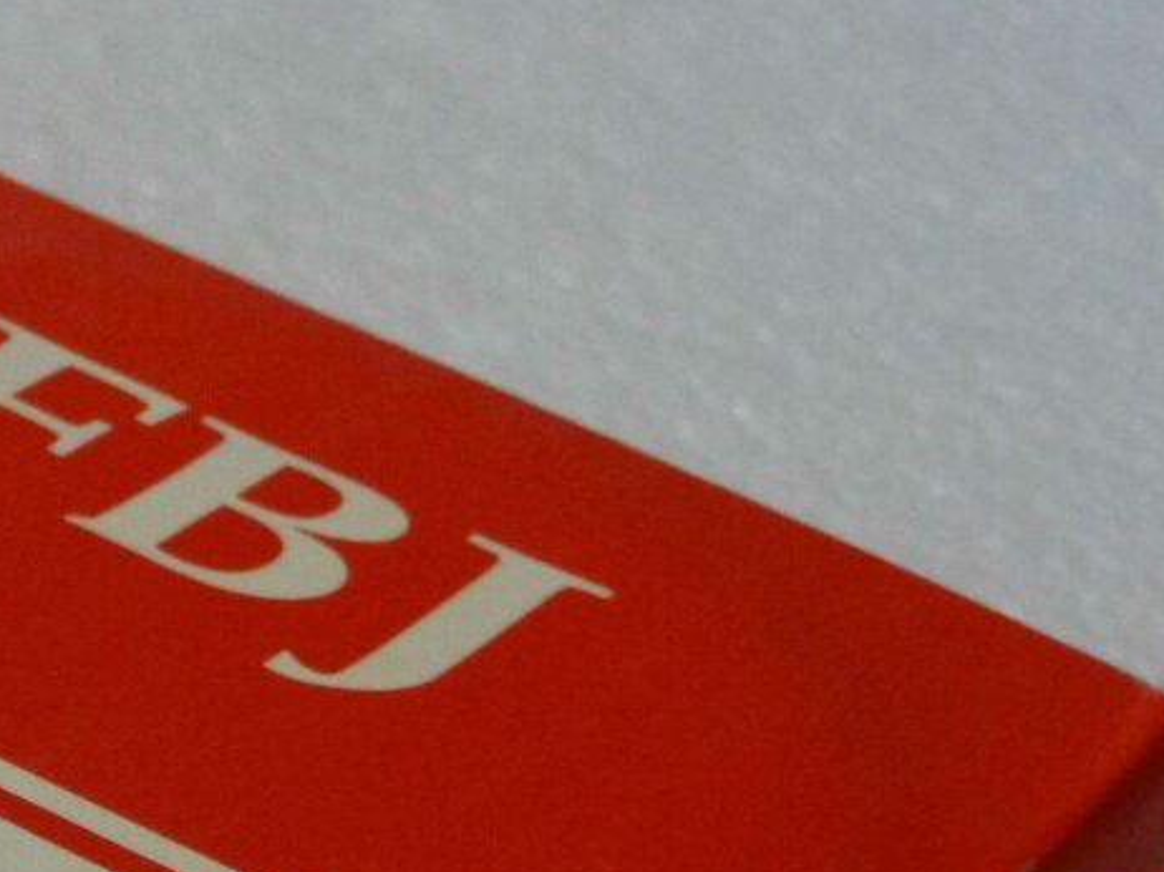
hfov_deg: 14.8
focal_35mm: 130
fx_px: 4369
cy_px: 1033
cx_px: -123
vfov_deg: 11.2
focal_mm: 8.5
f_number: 4.2
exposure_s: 1/30
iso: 400
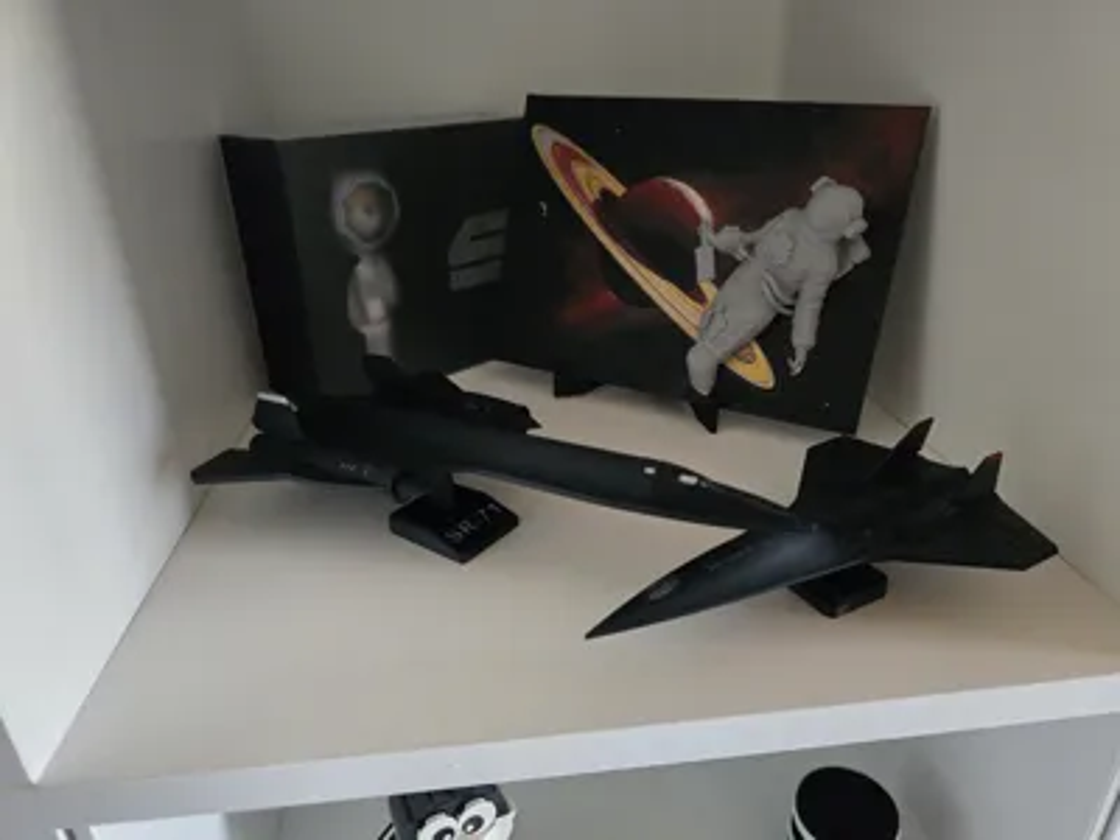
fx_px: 744
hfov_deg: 73.9
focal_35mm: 23
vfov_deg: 58.9
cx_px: 560
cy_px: 420
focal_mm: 6.3
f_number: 1.7
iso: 1600
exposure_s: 1/50
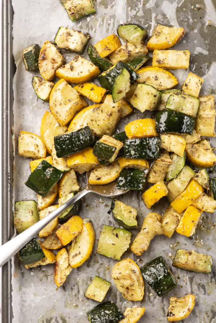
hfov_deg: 13.1
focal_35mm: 105
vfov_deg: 19.4
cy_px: 162
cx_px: 108
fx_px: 944
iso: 100
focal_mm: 105
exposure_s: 1/160
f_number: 8
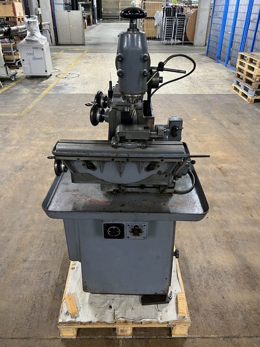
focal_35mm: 26
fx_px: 260
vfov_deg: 67.3
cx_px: 130
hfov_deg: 53.1
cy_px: 174
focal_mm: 5.7
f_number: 1.5
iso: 250
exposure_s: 1/50
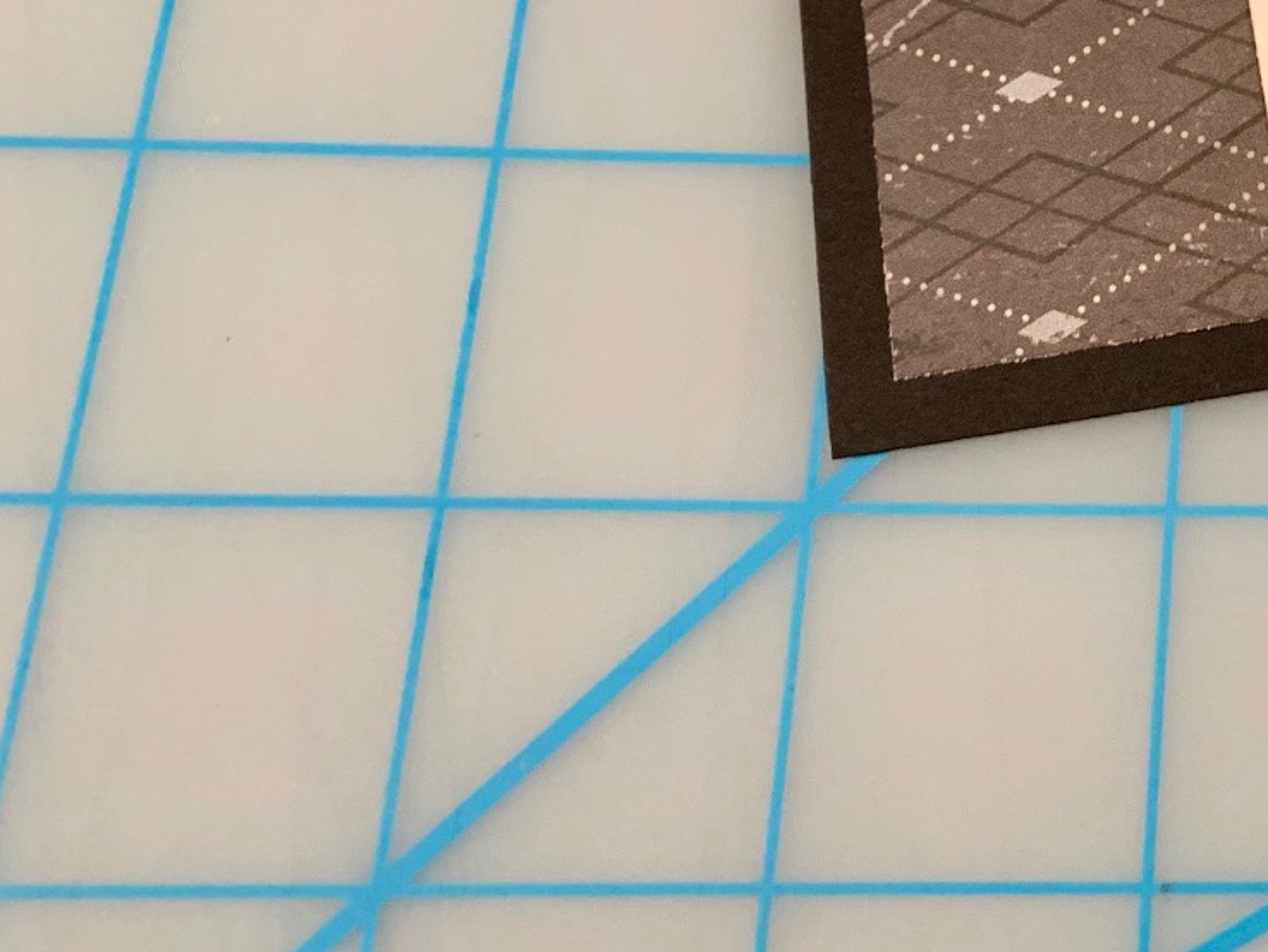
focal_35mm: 71
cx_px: 1686
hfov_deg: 23.8
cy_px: -196
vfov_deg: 19.5
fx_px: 2602
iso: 100
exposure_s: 1/60
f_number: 1.8
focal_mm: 4.25
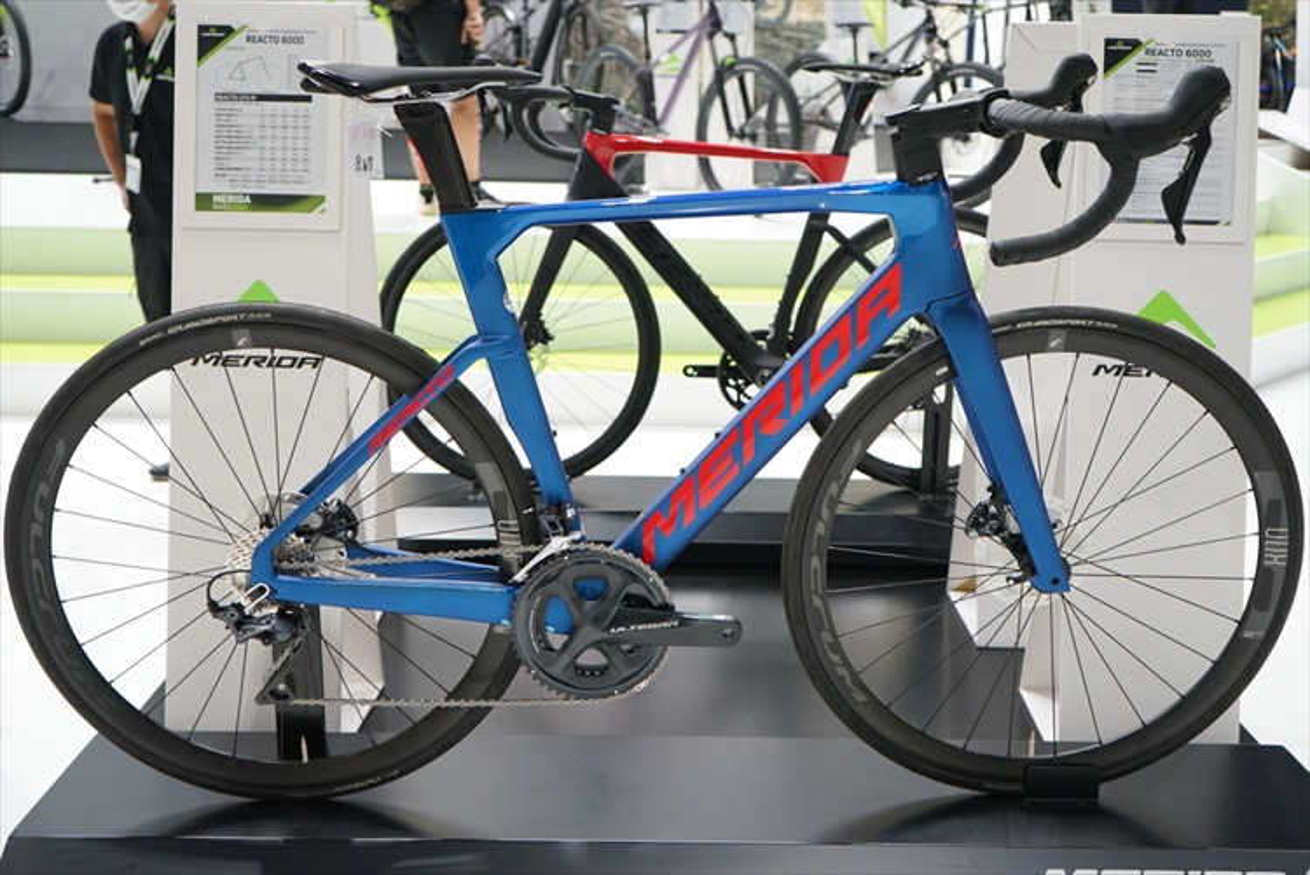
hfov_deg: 51.9
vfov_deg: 36.0
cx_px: 655
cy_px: 438
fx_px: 1347
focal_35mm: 37
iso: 1600
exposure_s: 1/60
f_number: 4.5
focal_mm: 37
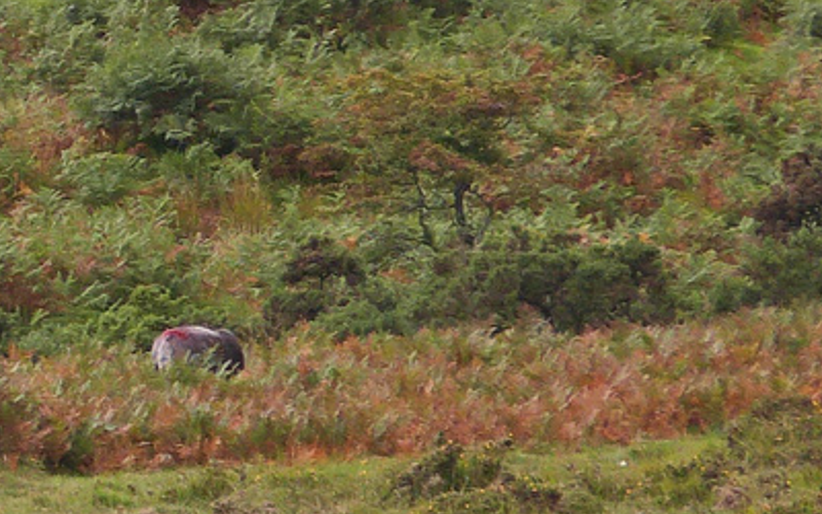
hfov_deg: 1.7
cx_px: -571
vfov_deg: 1.0
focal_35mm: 1266
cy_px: -58
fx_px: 28361
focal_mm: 59.7
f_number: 4.1
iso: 100
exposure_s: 1/100
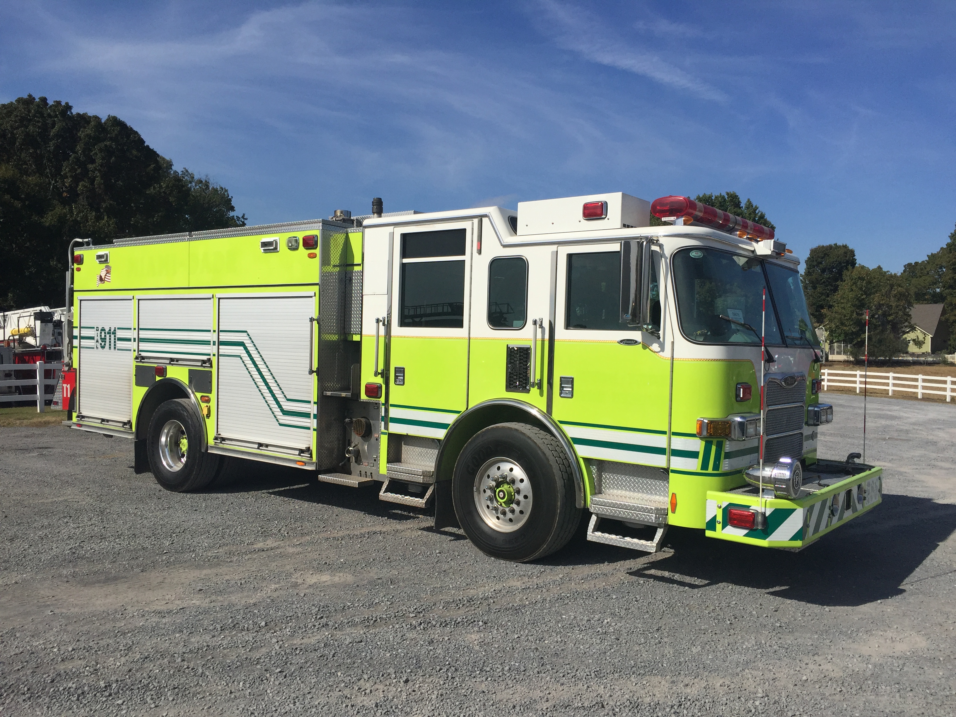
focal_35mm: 29
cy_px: 358
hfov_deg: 61.7
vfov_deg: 48.2
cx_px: 478
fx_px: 801
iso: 32
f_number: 2.2
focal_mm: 4.15
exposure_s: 1/5650
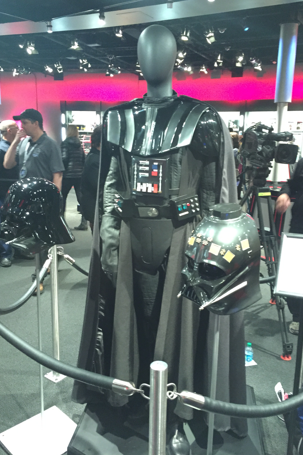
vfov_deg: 60.3
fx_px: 391
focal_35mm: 31
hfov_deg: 42.3
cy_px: 225
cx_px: 163
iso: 640
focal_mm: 4.15
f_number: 2.2
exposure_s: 1/15
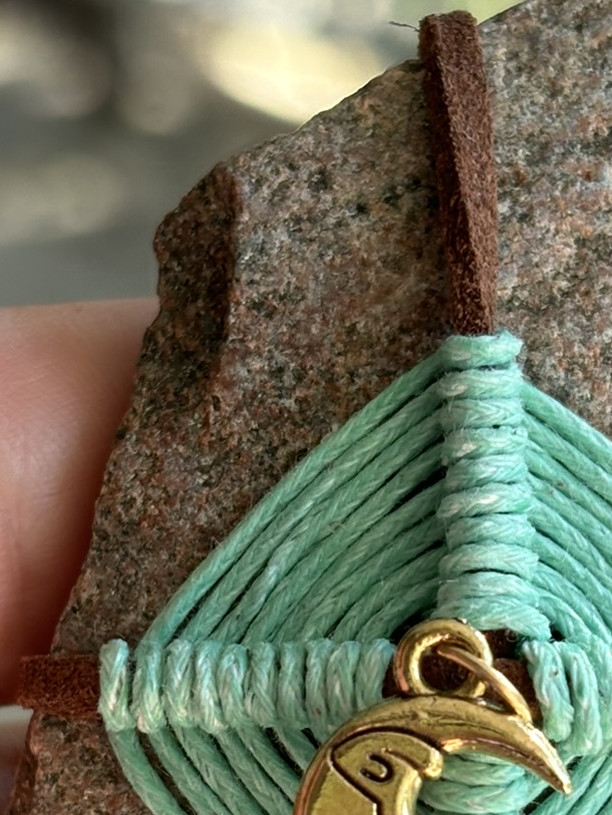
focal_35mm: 131
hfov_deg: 11.3
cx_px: 436
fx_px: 3087
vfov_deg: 14.9
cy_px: 729
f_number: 1.6
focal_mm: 5.96
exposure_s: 1/121
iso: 32
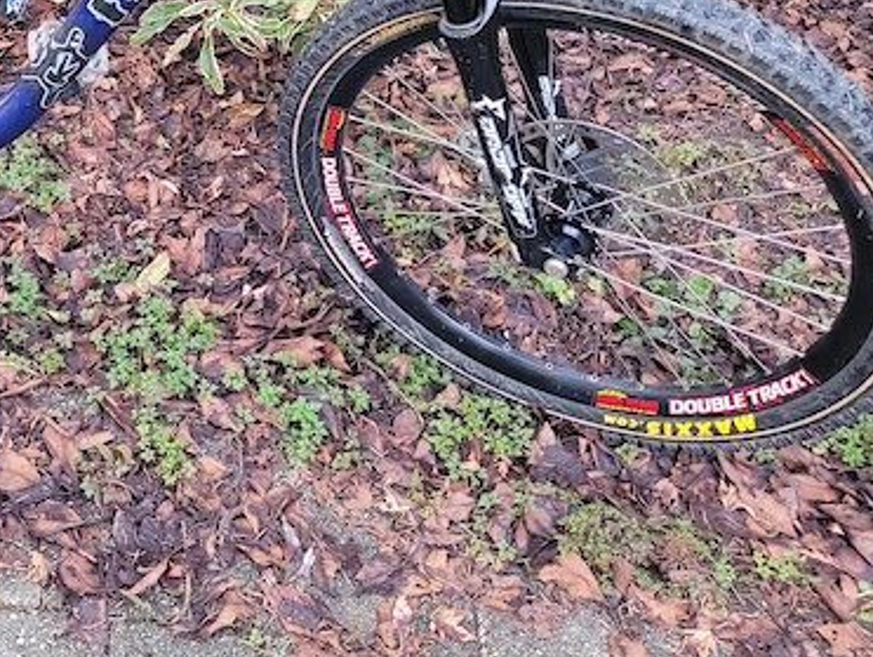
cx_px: 42
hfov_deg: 32.2
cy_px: -42
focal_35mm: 56
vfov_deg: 24.6
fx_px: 1414
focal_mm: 5.4
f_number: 1.8
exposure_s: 1/40
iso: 320
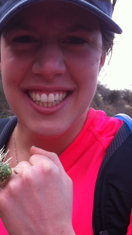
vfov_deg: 27.1
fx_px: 479
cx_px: 6
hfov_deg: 15.4
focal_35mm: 77
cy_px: 177
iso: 80
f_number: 2.8
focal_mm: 3.85
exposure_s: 1/132
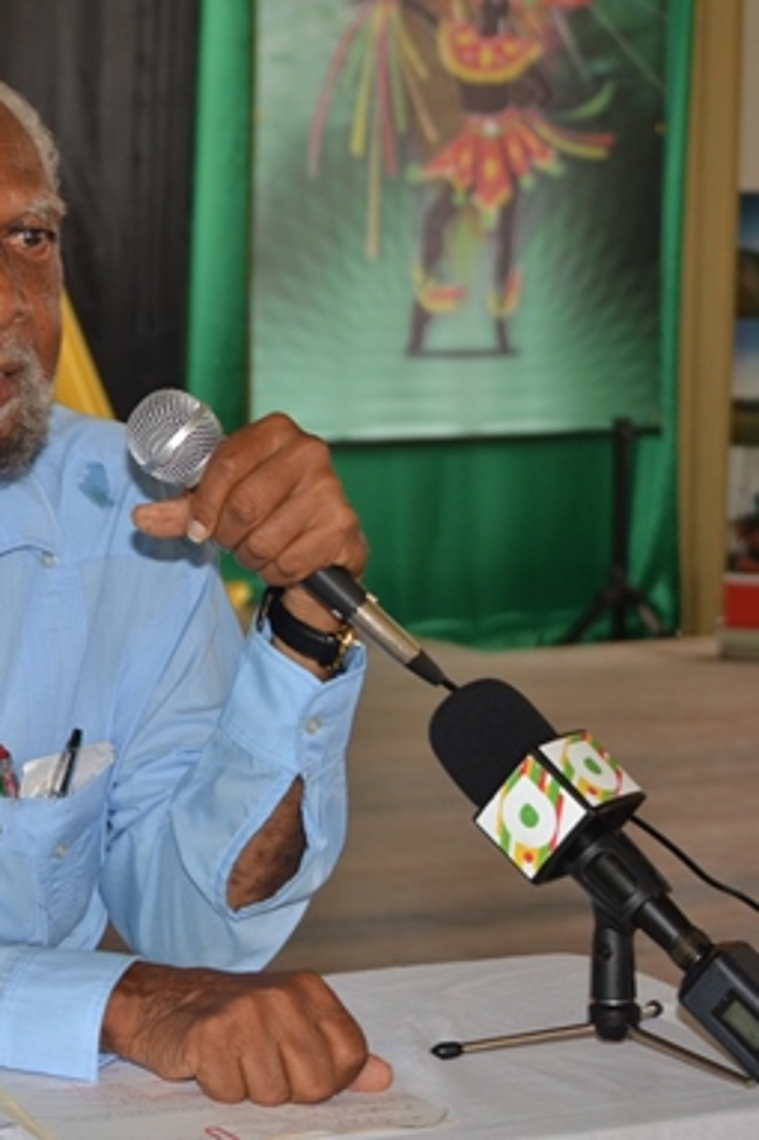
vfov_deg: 18.1
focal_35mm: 113
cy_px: 537
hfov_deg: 12.0
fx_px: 3571
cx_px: -57
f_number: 4.2
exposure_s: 1/60
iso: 400
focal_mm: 45
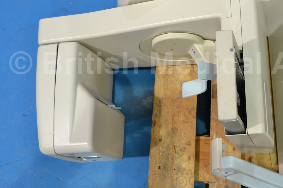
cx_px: 207
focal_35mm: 53
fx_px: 417
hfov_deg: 36.8
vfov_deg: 25.4
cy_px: 63
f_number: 4
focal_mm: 24
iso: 400
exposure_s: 1/20
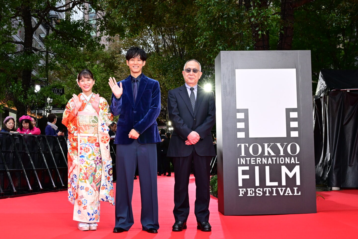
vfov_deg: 26.0
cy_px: 120
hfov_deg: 38.2
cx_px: 179
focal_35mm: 52
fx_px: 517
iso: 800
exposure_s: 1/200
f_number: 6.3
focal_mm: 35
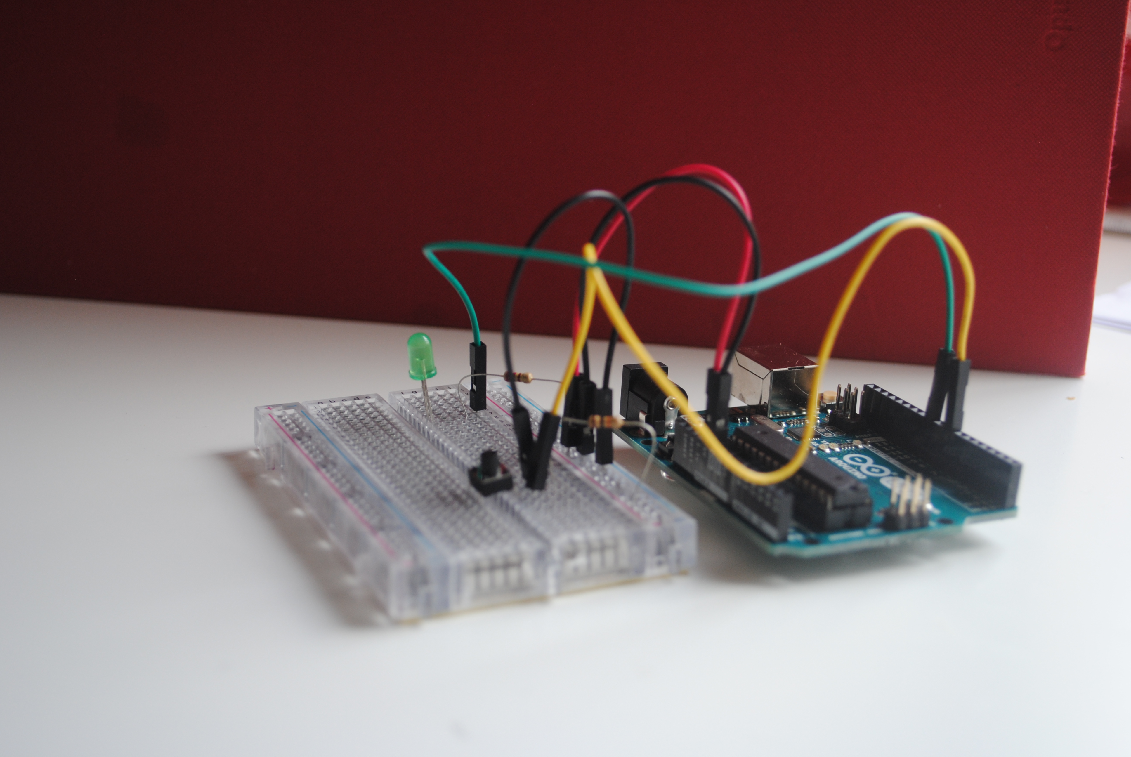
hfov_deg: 38.8
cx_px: 566
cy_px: 378
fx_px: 1604
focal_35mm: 51
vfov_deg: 26.6
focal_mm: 34
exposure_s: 1/30
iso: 200
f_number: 5
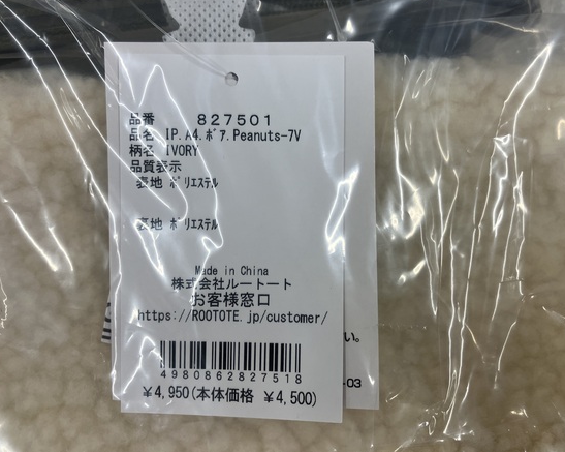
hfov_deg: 58.7
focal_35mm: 30
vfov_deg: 48.5
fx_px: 501
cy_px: 220
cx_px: 308
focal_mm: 3.99
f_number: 1.8
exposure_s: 1/120
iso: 50
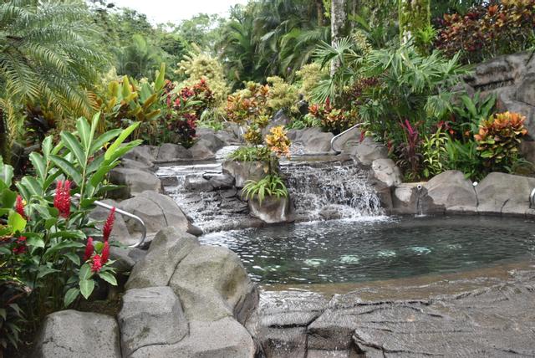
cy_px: 179
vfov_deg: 36.9
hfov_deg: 53.1
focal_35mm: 36
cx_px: 268
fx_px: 535
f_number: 7.1
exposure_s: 1/200
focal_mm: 24
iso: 400
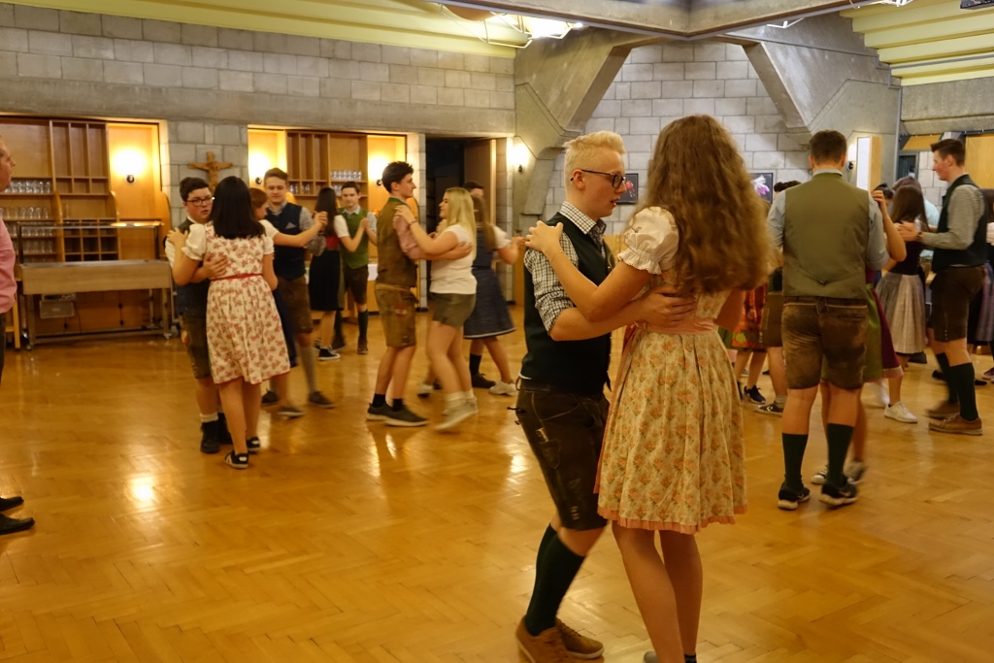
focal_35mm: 33
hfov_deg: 57.2
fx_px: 911
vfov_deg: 40.0
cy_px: 332
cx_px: 497
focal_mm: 12.03
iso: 800
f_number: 2.8
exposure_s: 1/25
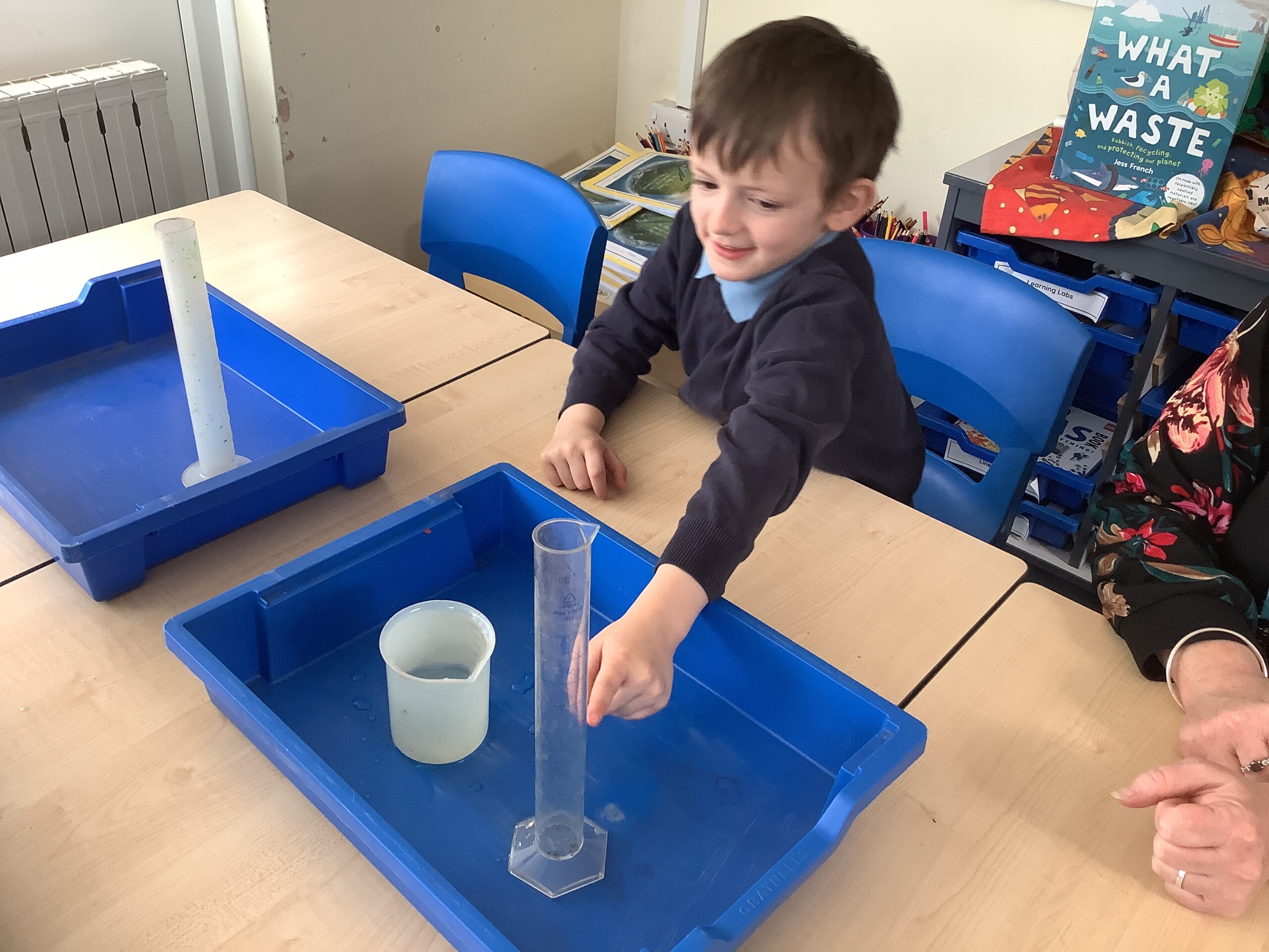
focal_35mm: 31
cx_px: 634
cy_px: 476
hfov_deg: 58.4
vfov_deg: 45.4
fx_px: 1136
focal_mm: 3.3
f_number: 2.4
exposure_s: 1/50
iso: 100
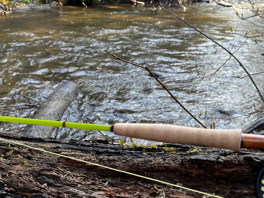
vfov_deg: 32.9
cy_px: 92
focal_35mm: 44
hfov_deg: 42.9
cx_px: 150
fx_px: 336
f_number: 1.6
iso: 64
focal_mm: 5.1
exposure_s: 1/122
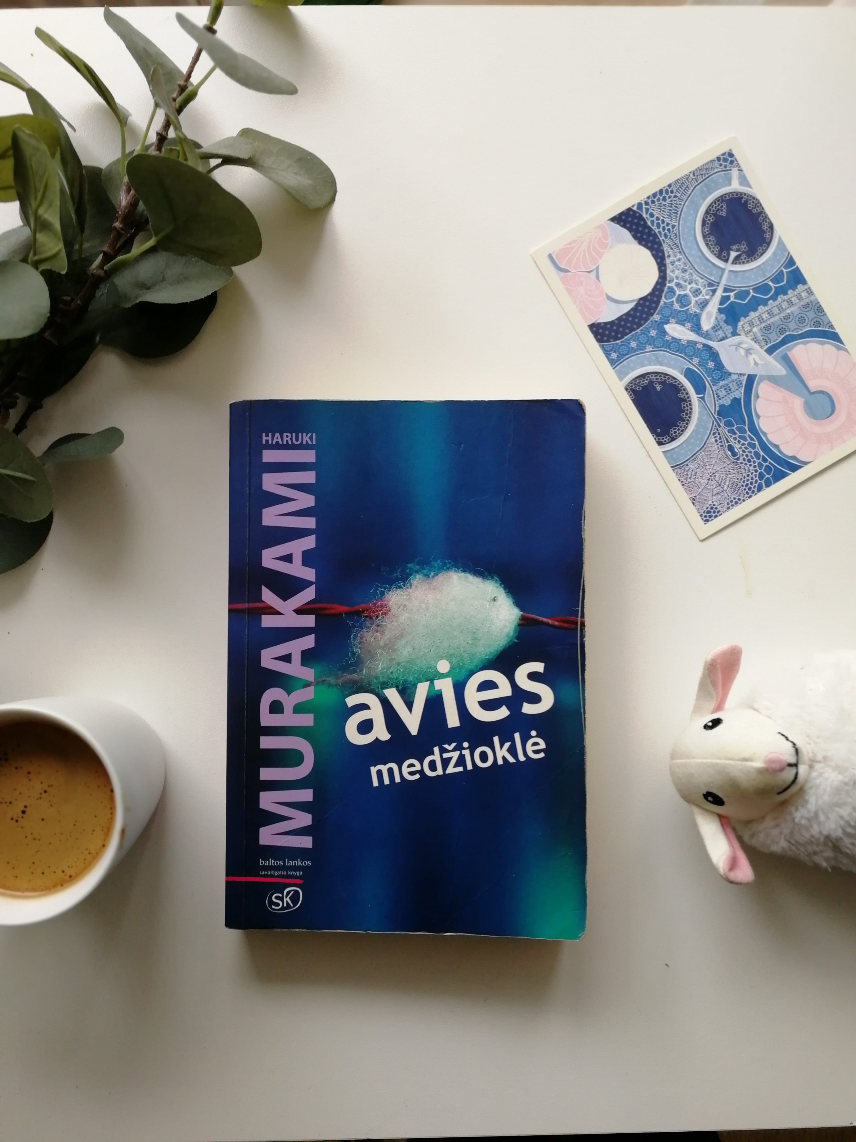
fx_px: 890
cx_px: 428
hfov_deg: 51.4
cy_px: 571
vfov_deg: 65.3
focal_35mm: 27
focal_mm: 3.95
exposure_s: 1/60
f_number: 4
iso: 160
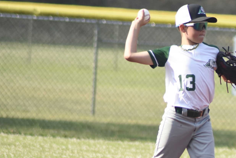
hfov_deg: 2.8
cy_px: 117
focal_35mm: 742
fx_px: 4864
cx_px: 241
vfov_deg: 1.9
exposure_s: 1/1600
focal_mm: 240
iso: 640
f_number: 5
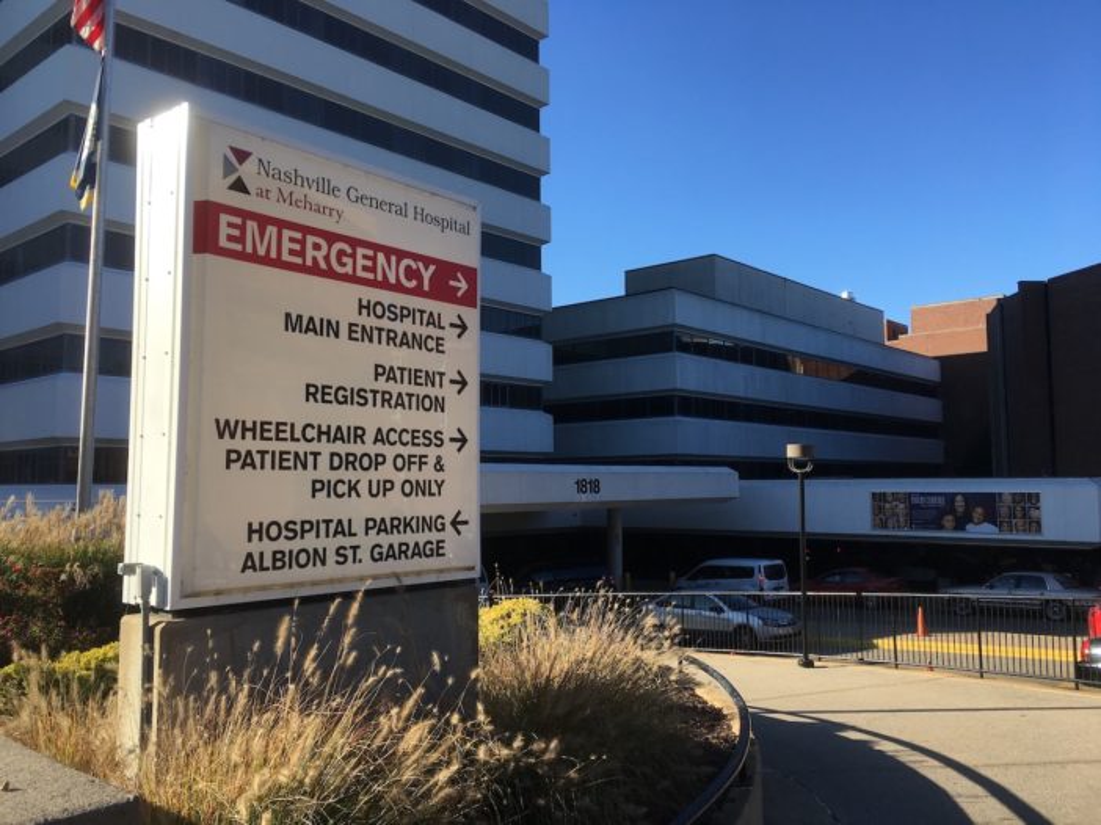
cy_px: 412
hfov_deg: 61.7
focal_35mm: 29
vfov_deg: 48.2
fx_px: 922
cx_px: 550
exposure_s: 1/1099
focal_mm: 4.15
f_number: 2.2
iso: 25
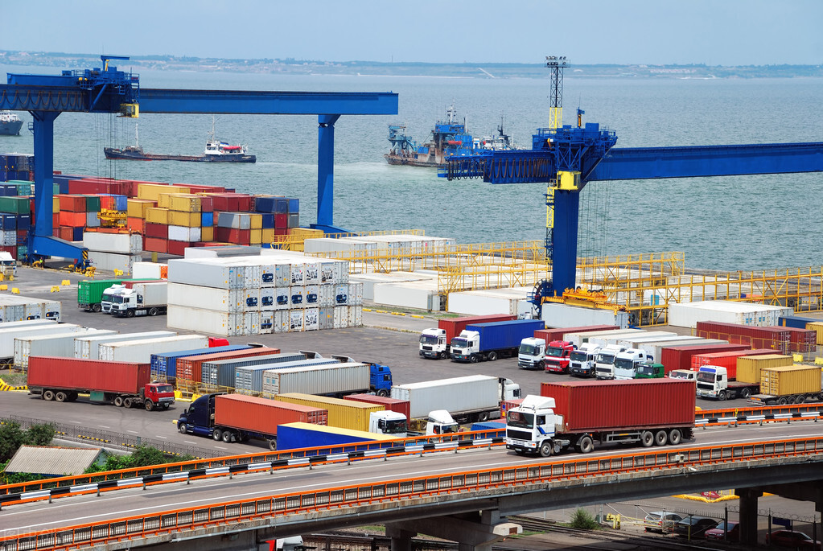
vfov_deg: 13.9
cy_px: 276
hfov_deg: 20.6
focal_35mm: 99
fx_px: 2266
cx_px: 412
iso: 100
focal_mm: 66
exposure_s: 1/400
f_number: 6.3
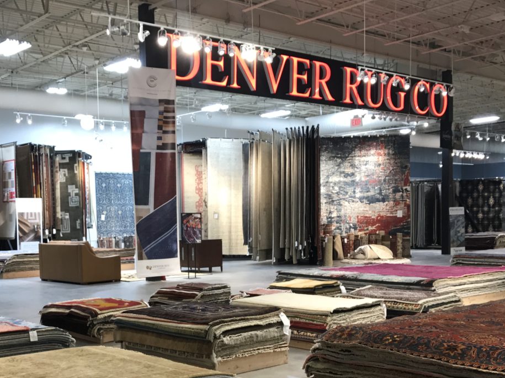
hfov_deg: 40.3
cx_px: 203
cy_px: 273
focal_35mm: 47
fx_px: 686
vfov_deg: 30.5
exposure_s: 1/30
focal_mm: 3.99
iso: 64
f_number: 1.8
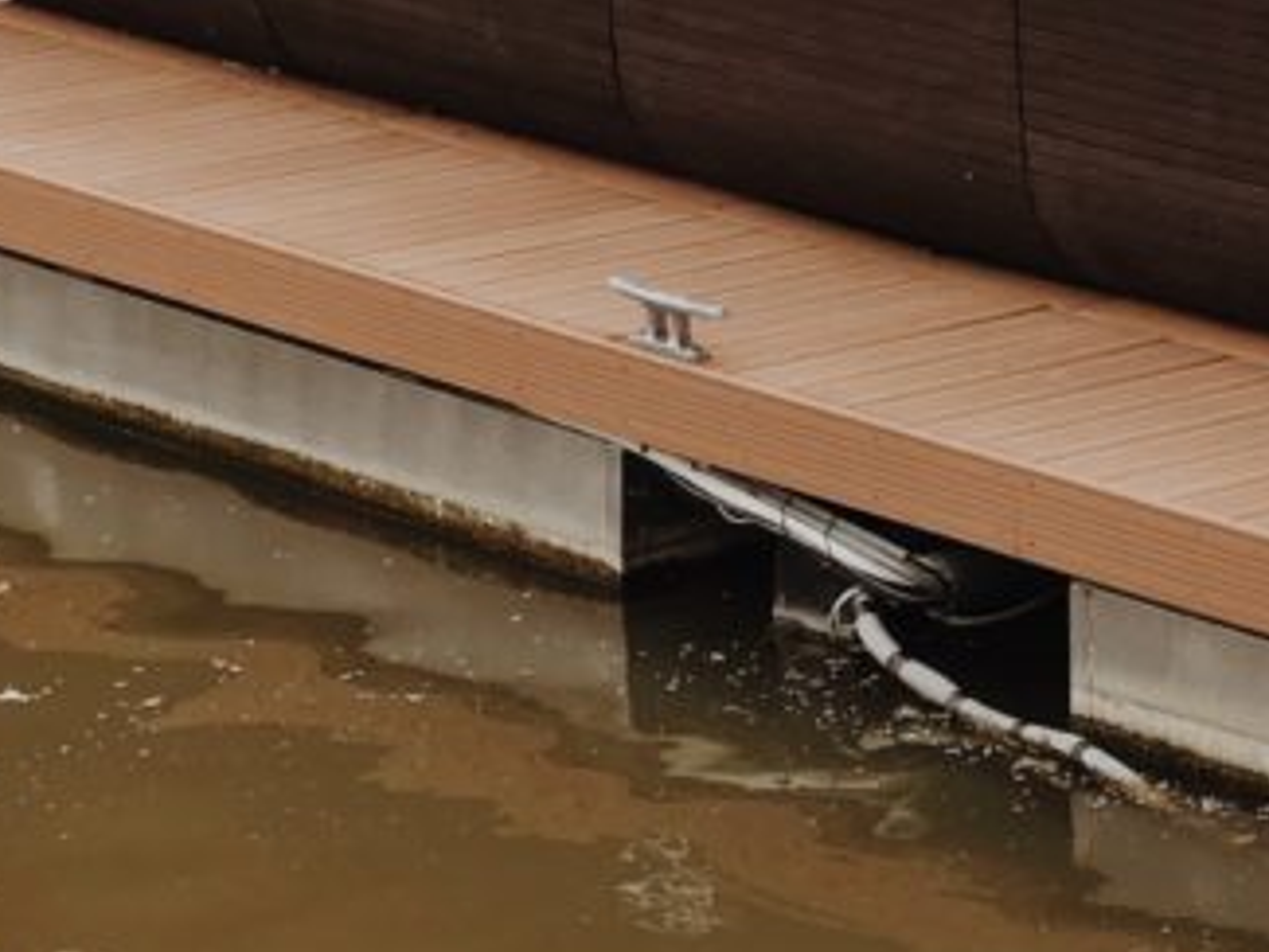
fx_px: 7518
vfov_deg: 7.1
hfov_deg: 9.5
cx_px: 1695
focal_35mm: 205
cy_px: -476
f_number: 2.8
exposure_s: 1/314
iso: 20
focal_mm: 6.6
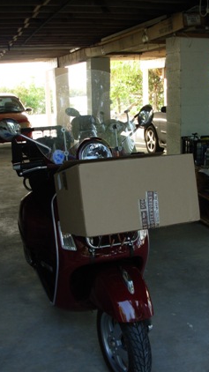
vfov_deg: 46.4
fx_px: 434
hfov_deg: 27.0
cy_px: 189
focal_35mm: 44
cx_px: 123
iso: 50
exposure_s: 1/50.8
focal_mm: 6.3
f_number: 2.9
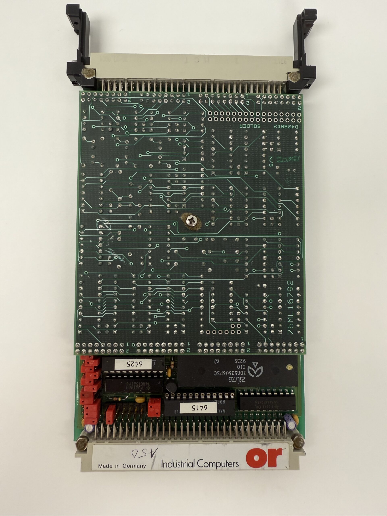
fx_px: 358
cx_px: 194
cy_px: 258
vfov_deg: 71.6
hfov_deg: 56.8
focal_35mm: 24
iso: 160
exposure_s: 1/120
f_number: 2.2
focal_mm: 2.22
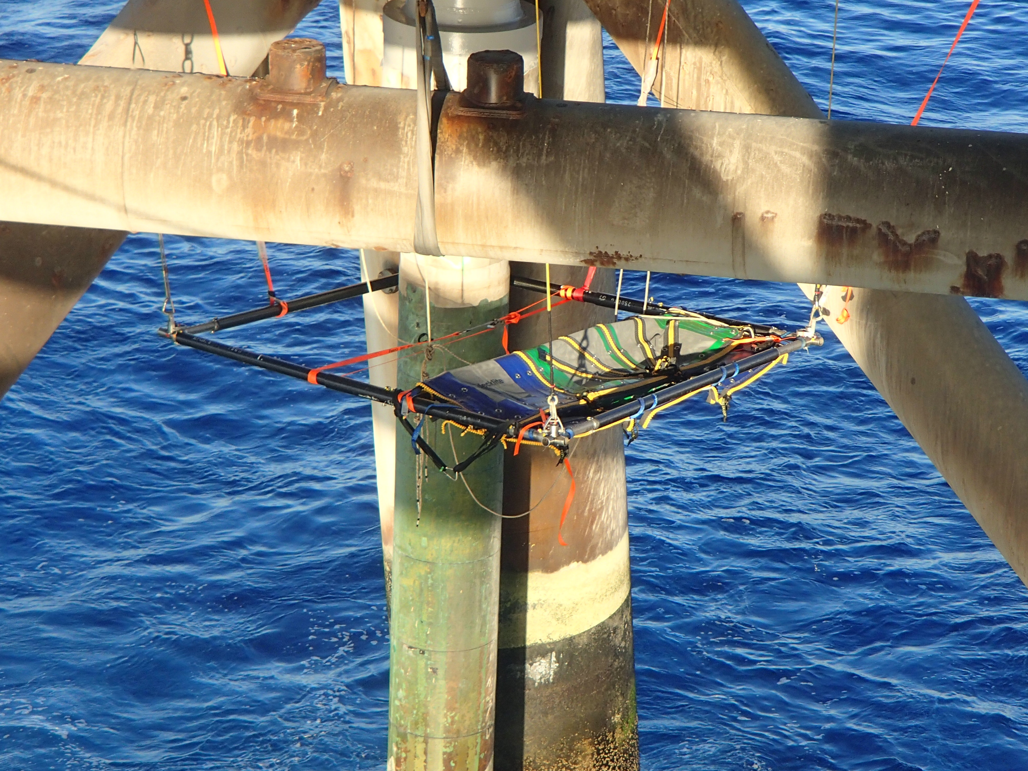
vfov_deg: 10.6
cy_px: 386
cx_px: 514
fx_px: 4158
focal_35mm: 140
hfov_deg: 14.1
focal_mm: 25
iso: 200
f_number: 5.9
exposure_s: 1/160
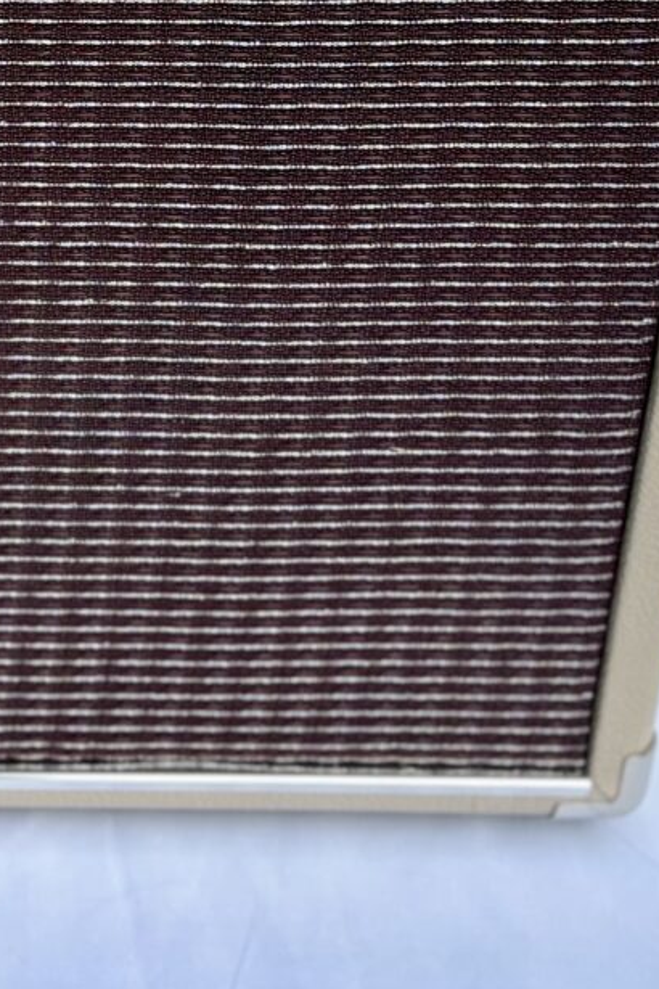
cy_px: -138
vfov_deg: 21.3
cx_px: -403
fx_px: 2471
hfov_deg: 14.0
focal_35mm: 90
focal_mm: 5.96
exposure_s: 1/903
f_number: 1.6
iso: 50
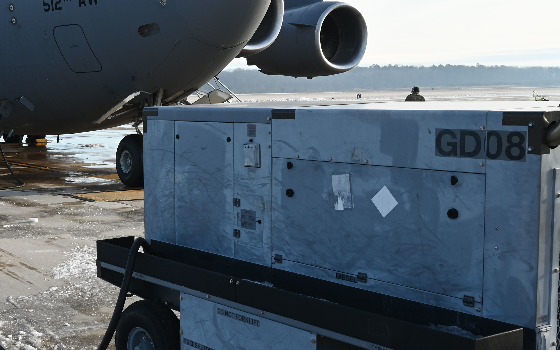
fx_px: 870
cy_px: 182
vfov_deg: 22.7
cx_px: 24
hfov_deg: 33.2
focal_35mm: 57
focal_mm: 28
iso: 400
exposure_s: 1/100
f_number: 16
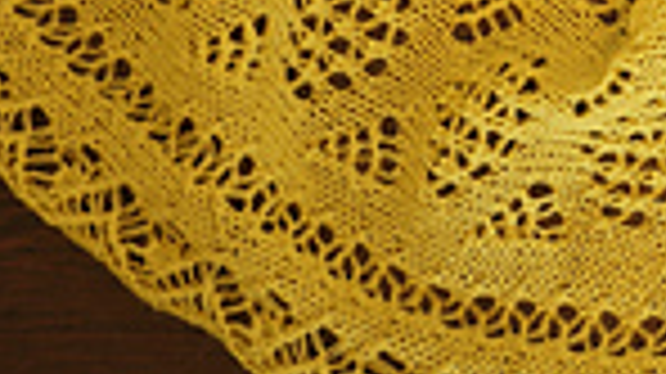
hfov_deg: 10.0
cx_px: 918
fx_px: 3728
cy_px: -367
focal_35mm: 211
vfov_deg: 5.6
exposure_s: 1/15
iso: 250
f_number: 4.5
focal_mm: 31
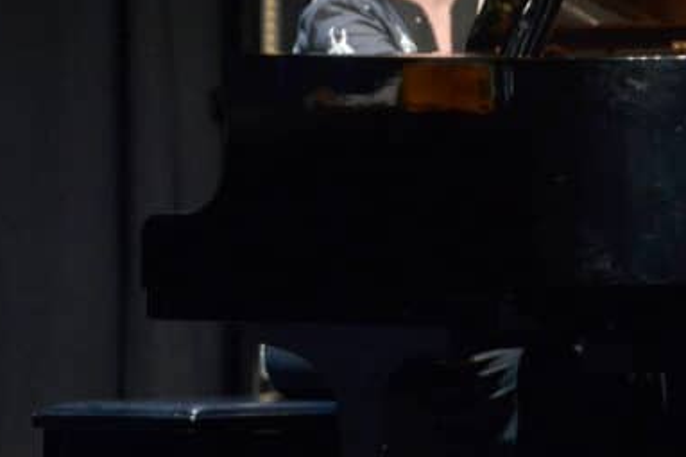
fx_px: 15294
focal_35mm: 803
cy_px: -99
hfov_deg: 2.6
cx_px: 1005
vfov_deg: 1.7
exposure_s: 1/250
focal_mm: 200
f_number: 4
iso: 1250
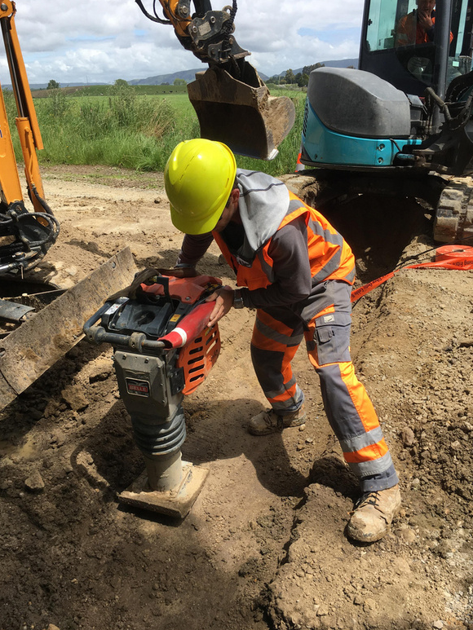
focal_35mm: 30
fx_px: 546
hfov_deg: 46.8
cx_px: 237
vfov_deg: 60.0
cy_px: 316
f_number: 2.2
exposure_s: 1/1304
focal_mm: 4.15
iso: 25
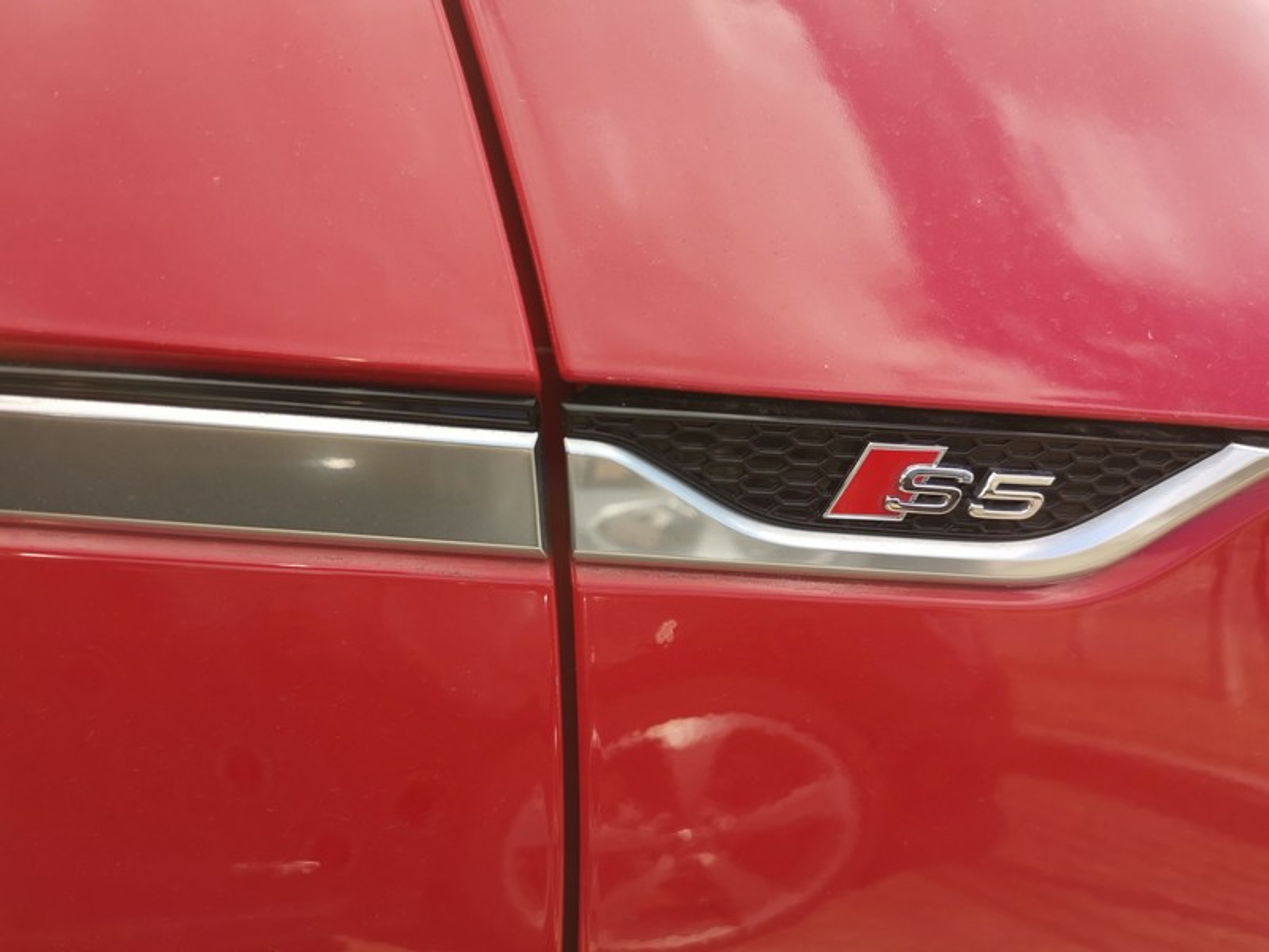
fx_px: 990
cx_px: 634
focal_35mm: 27
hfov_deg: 65.3
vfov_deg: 51.4
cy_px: 476
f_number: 1.8
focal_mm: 5.58
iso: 50
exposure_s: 1/469
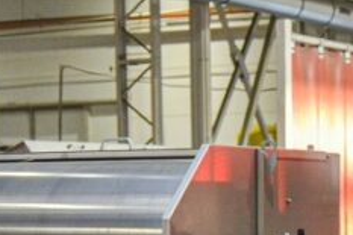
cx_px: 403
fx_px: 1421
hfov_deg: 13.8
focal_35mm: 145
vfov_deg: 9.2
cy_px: 369
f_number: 3.5
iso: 500
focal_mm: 22
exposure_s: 1/60
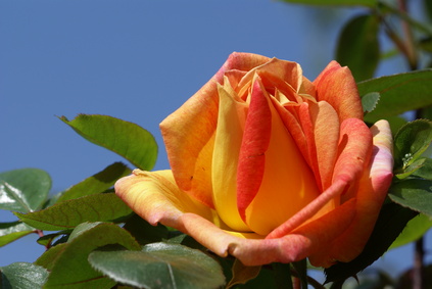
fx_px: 1802
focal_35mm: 150
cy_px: 144
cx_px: 216
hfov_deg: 13.7
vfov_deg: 9.2
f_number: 9
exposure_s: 1/250
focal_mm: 100
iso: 100
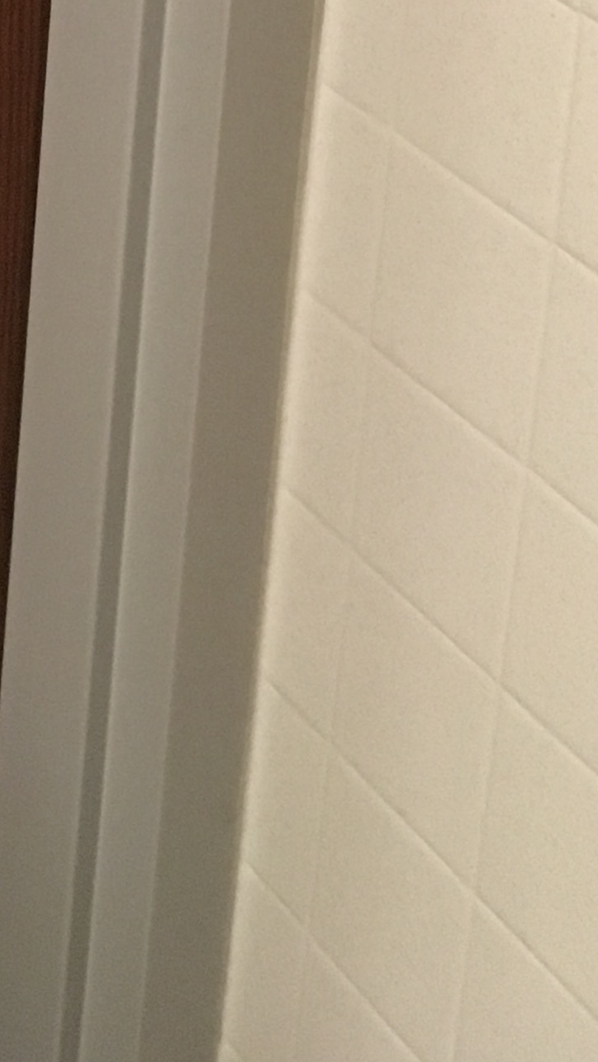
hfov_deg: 11.4
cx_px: -463
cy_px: -592
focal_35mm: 99
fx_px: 2791
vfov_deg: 18.7
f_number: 2.2
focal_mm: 4.15
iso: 200
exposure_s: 1/30
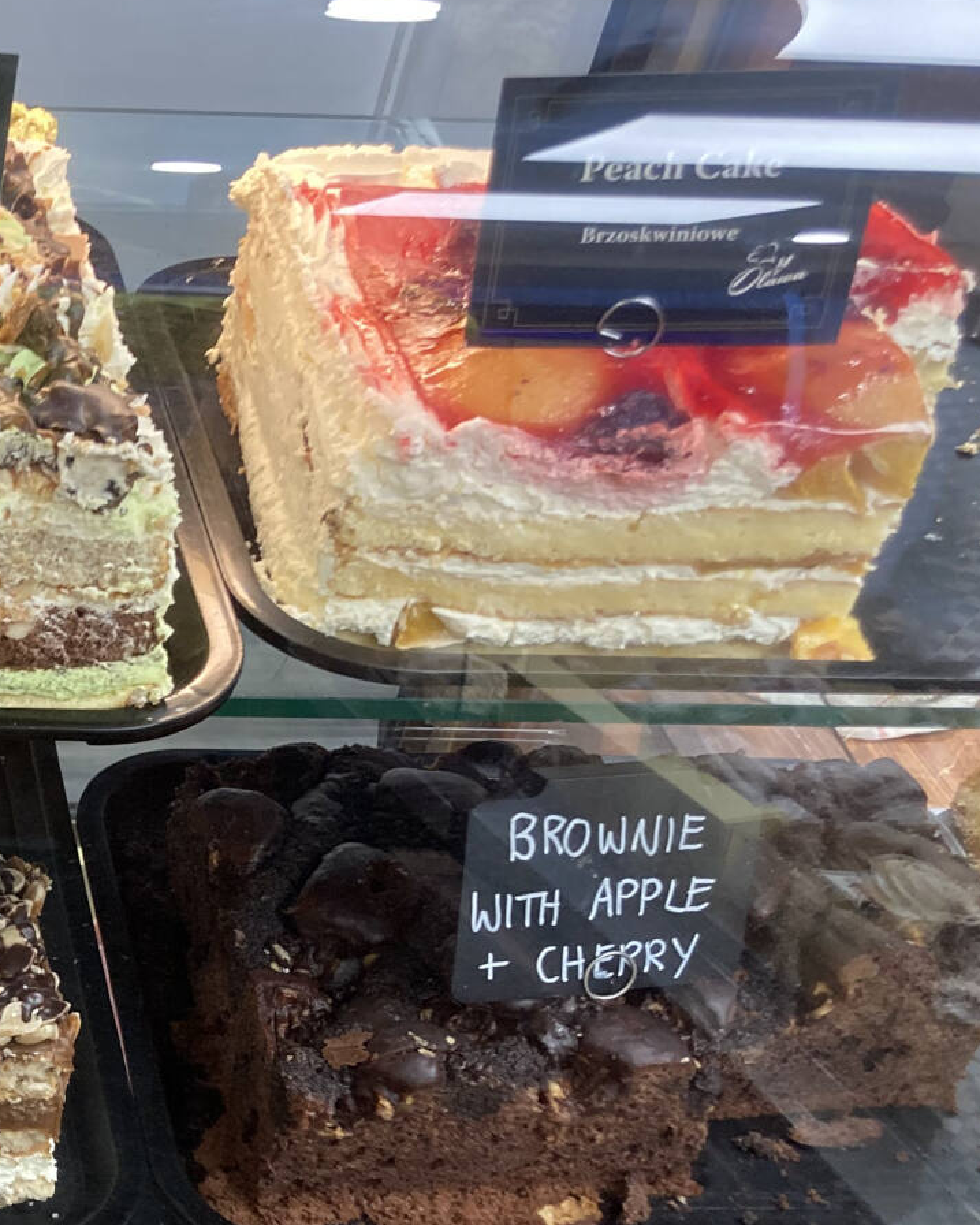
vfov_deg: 30.4
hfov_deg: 22.4
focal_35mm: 61
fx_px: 2211
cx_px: -294
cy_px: 928
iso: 125
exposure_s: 1/50
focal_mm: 3.99
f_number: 1.8
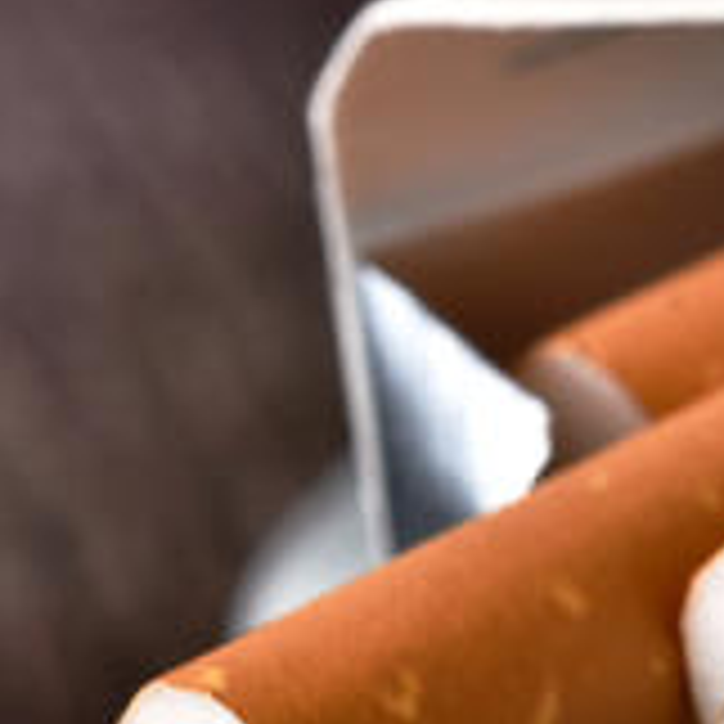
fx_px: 4425
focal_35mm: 187
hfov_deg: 8.9
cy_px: 717
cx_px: 1327
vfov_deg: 9.3
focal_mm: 40
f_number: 13
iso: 125
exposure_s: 1/13
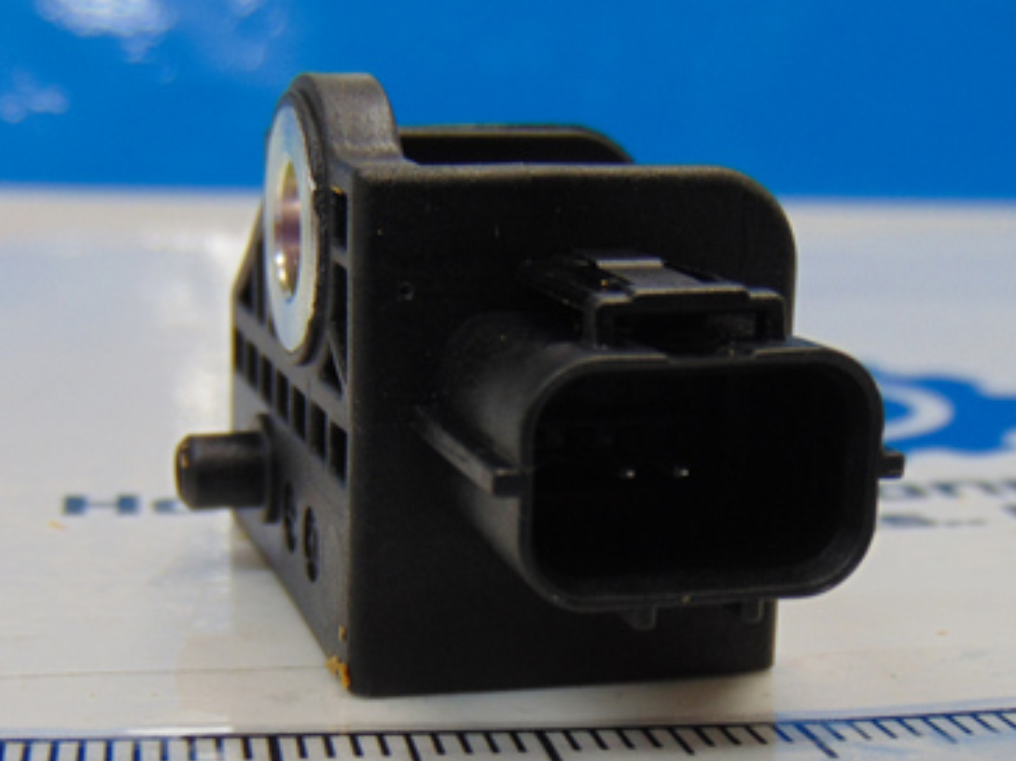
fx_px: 2171
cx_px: 417
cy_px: 504
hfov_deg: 26.3
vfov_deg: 19.8
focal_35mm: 74
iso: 80
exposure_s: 1/30
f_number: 3.3
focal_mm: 7.6
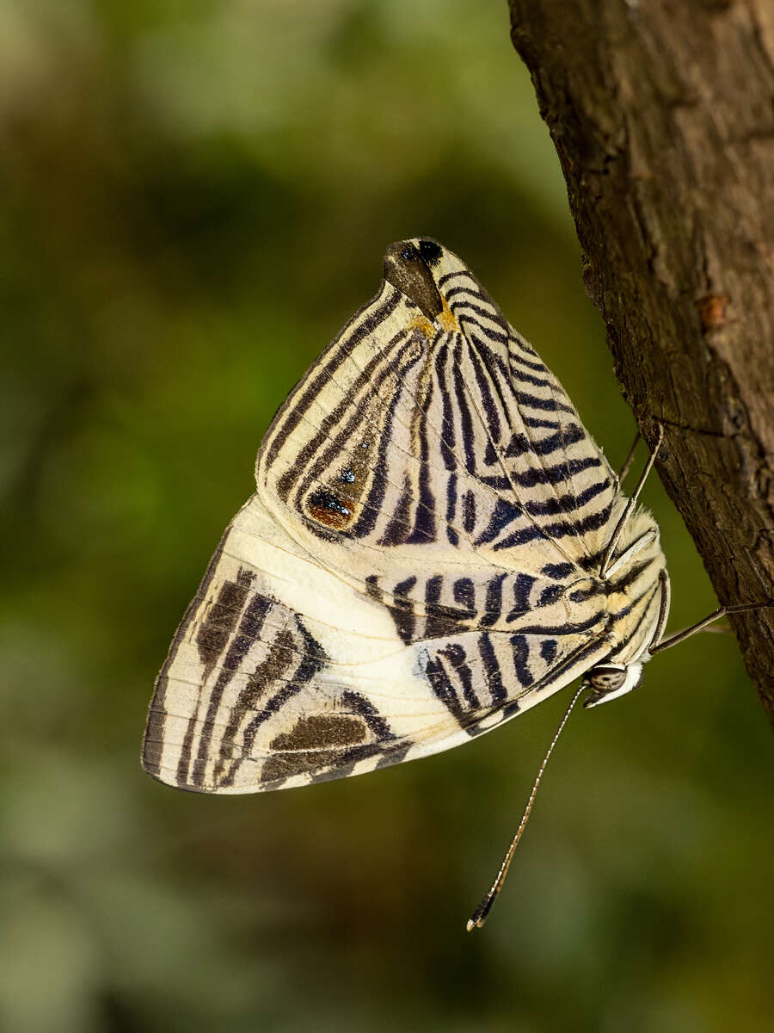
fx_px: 3578
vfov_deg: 16.4
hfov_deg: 12.3
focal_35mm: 120
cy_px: 516
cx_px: 387
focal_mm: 60
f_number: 7.1
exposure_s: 1/80
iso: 6400
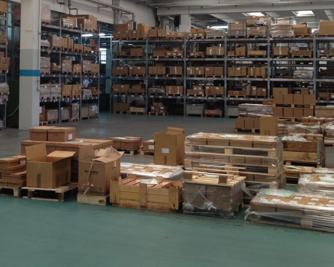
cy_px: 48
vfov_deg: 22.5
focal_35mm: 67
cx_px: 69
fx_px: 663
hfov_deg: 27.7
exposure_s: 1/30
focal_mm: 4.28
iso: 64
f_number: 2.4
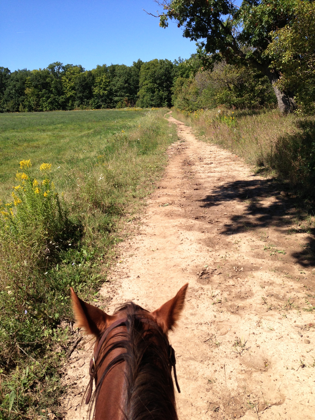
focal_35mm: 33
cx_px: 158
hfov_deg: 42.9
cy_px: 210
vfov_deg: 55.4
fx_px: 400
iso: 50
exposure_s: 1/1153
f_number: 2.4
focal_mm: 4.13
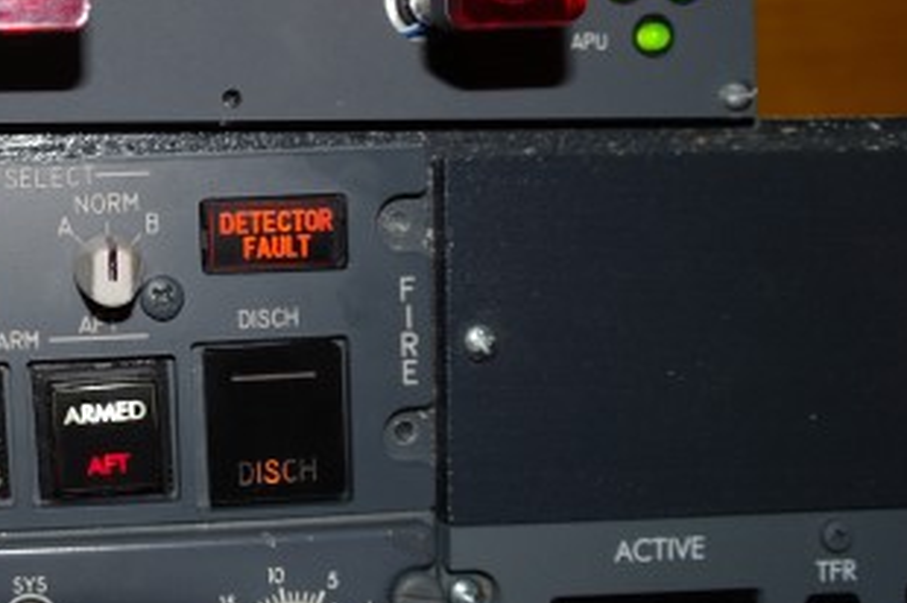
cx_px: 9
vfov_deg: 21.7
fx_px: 1560
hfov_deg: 30.2
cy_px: 146
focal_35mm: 62
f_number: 3.8
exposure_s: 1/40
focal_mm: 20
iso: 250
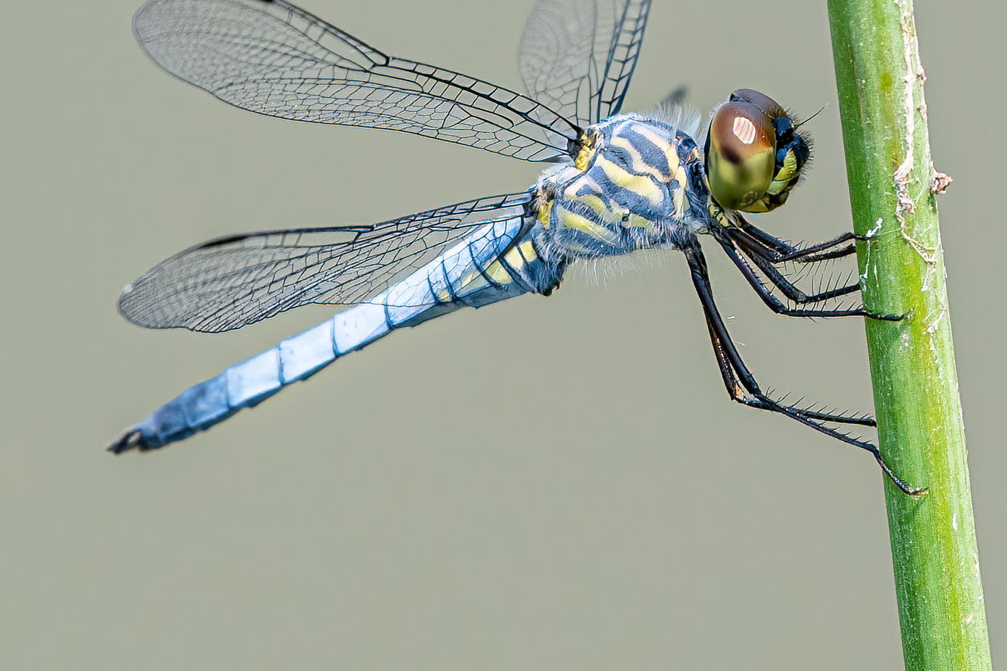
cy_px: 194
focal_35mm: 783
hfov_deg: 2.6
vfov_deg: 1.8
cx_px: 610
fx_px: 21901
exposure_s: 1/800
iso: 400
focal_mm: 500
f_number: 5.6
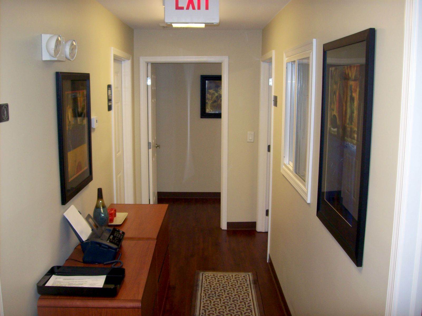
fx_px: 439
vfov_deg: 39.6
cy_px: 158
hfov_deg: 51.4
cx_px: 211
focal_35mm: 36
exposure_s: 1/64
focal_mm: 6
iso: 80
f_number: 2.7
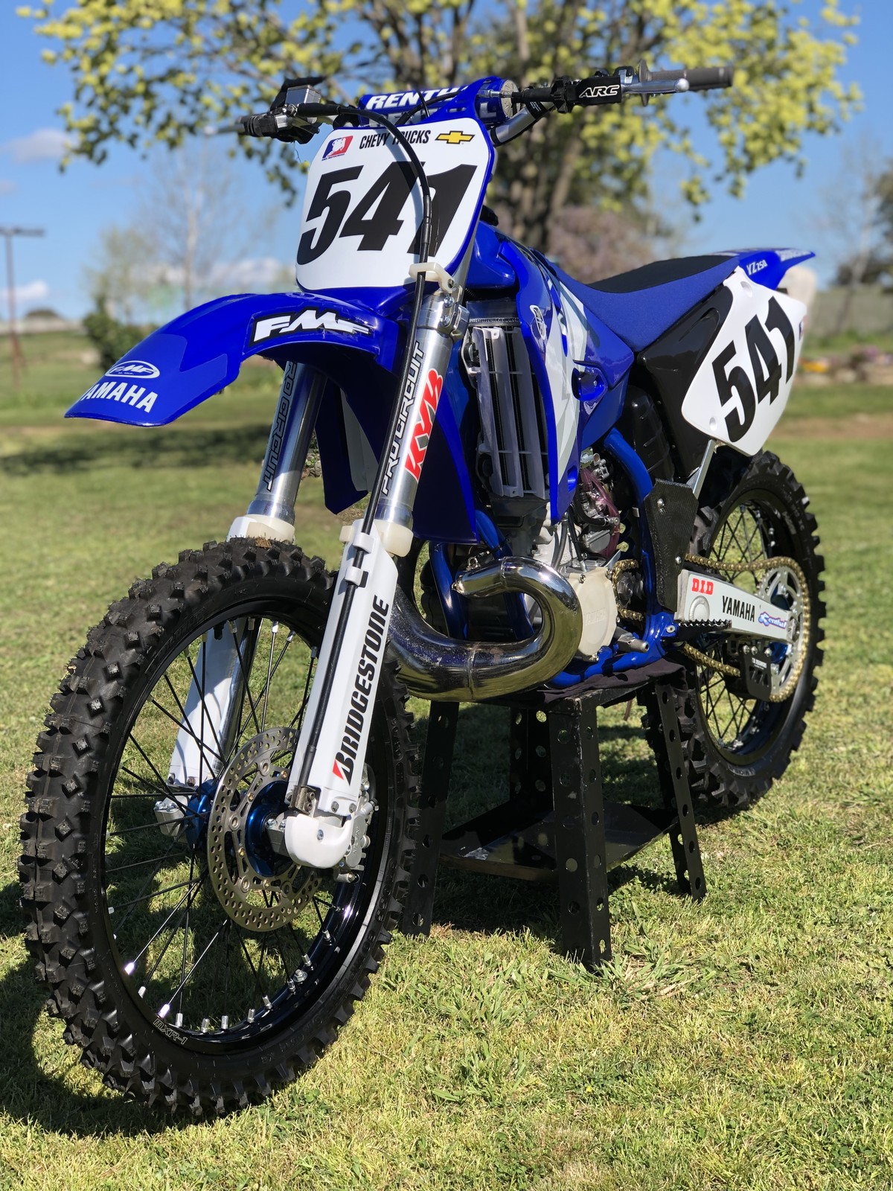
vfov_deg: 33.8
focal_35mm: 57
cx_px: 446
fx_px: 1961
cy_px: 596
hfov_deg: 25.7
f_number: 2.8
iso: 20
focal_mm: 6.6
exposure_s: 1/657
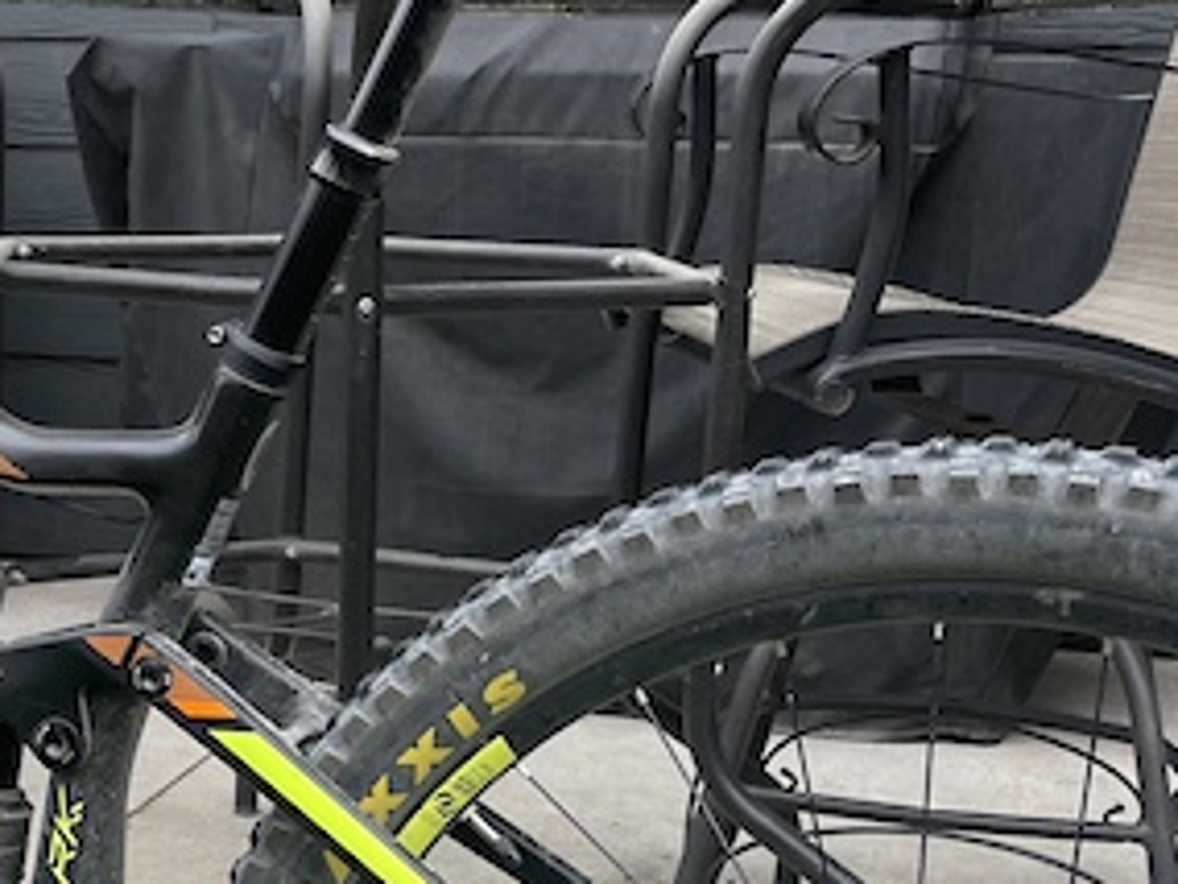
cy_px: 719
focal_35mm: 73
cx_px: 190
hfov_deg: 26.1
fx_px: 2485
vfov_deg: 19.9
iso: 32
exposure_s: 1/716
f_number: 1.6
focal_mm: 4.2
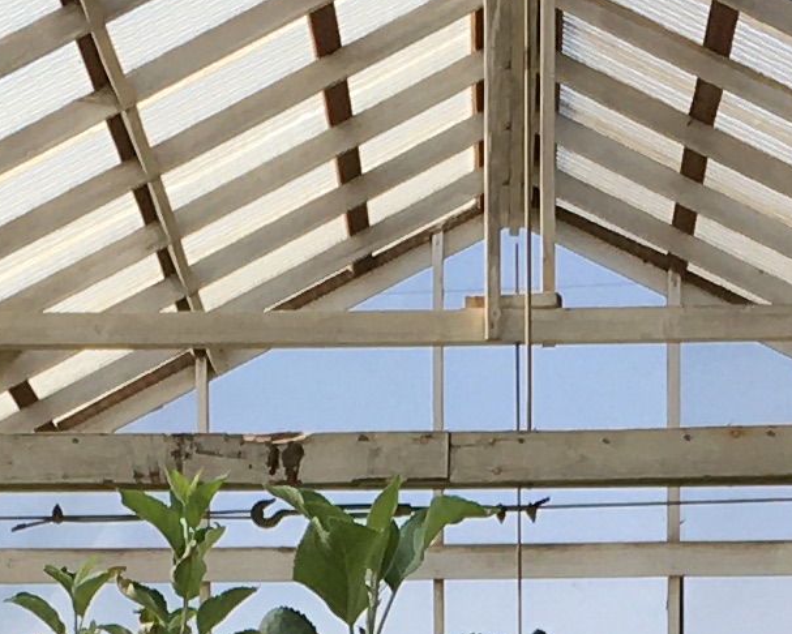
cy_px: 1518
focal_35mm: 188
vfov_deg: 7.7
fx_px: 4408
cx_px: 408
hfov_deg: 10.3
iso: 25
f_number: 2.2
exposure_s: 1/746
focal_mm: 4.15
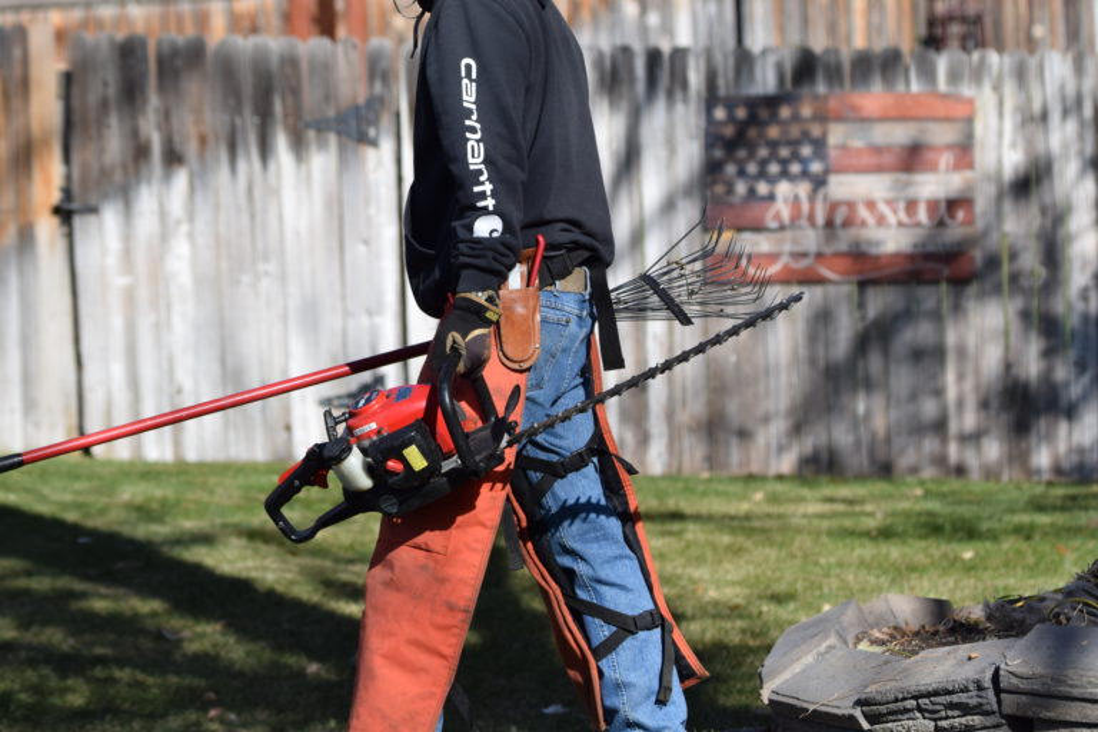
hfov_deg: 8.1
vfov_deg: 5.4
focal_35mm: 255
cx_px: 549
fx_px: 7777
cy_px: 366
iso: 400
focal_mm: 170
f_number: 6.3
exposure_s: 1/1600
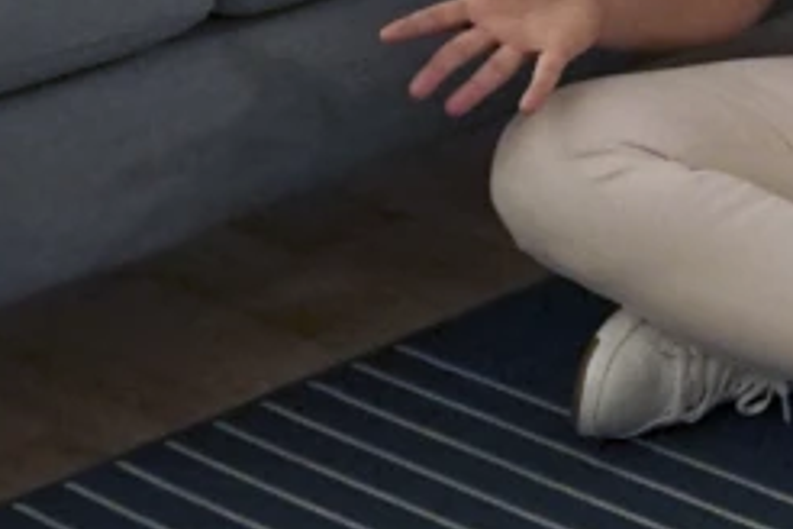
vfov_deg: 8.5
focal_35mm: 161
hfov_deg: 12.4
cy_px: 74
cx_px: 1038
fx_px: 3546
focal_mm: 33
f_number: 4
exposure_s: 1/125
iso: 8000
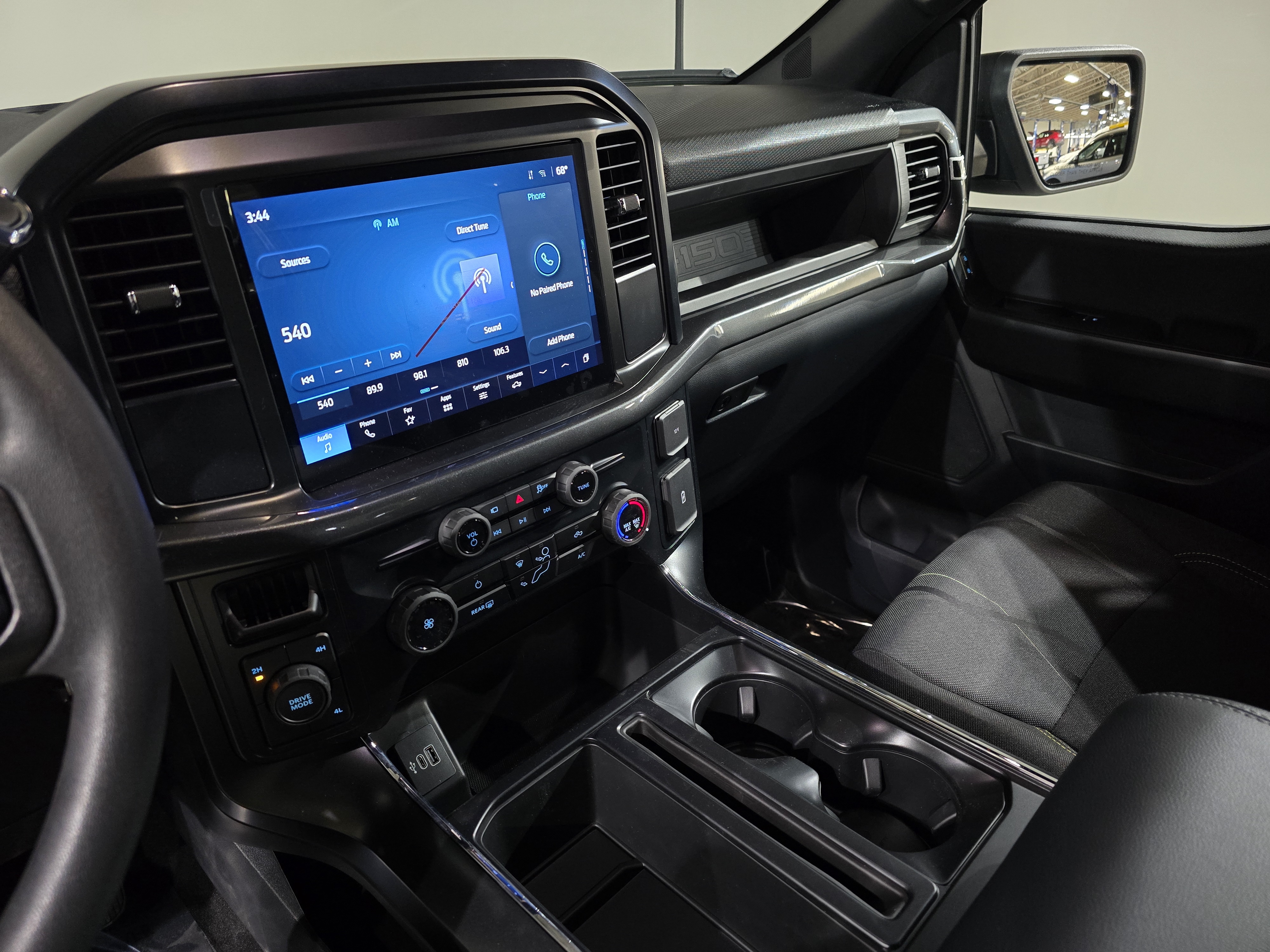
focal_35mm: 23
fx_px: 844
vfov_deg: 58.9
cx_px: 635
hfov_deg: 73.9
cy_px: 476
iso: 250
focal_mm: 6.3
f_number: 1.7
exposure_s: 1/31
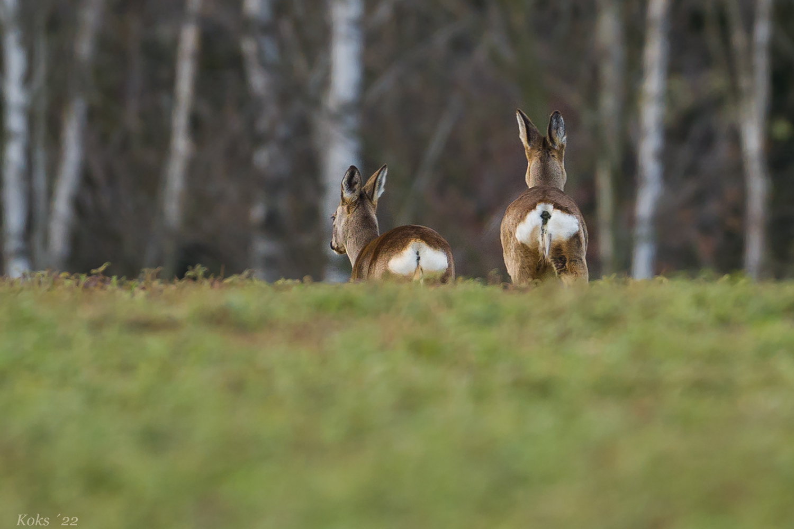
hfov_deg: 4.1
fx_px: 11027
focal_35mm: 500
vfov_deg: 2.7
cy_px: 264
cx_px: 397
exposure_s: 1/800
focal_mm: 500
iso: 640
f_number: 4
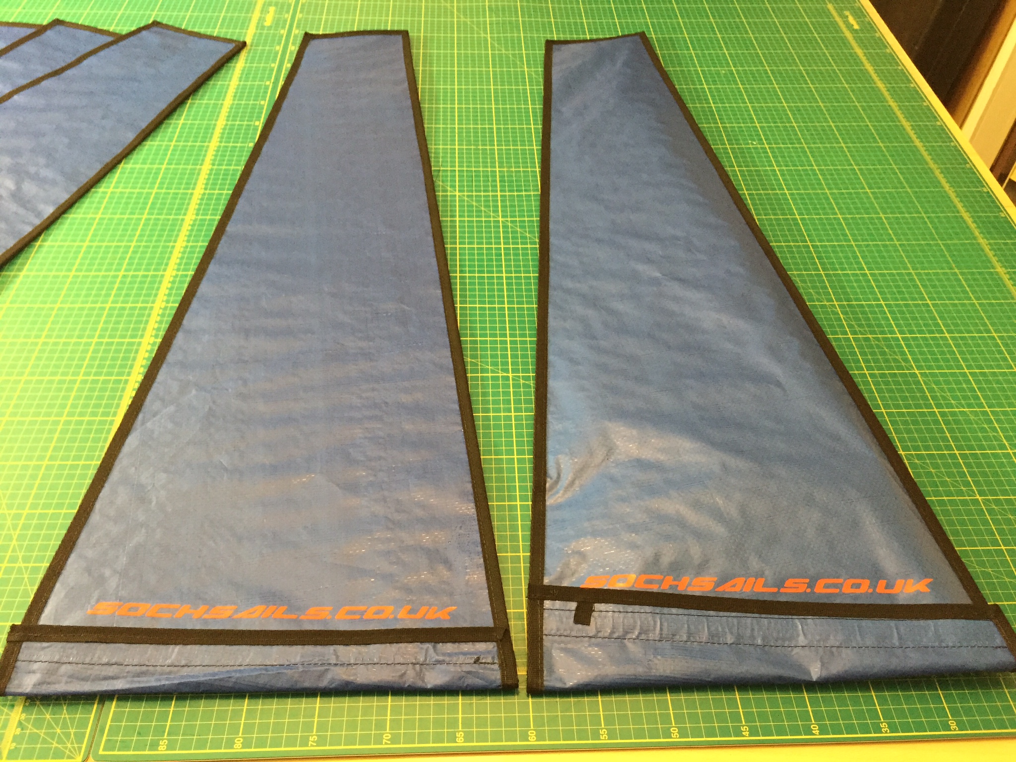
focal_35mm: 29
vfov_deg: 48.2
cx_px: 508
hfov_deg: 61.7
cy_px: 381
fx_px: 851
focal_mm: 4.15
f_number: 2.2
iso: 250
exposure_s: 1/33
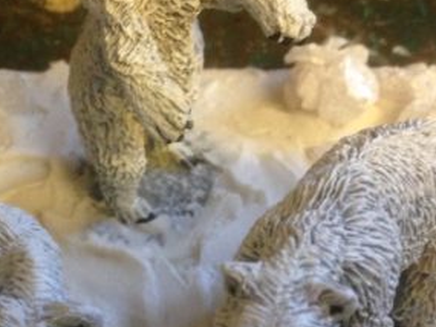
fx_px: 1121
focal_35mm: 89
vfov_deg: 16.6
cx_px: 142
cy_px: 185
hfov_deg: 21.9
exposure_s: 1/20
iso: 200
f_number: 2.4
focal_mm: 4.12
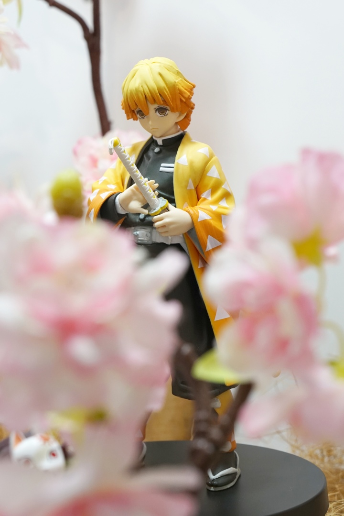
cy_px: 258
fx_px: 1174
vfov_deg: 24.8
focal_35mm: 82
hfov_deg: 16.7
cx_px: 172
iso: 800
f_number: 7.1
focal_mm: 55
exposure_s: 1/100
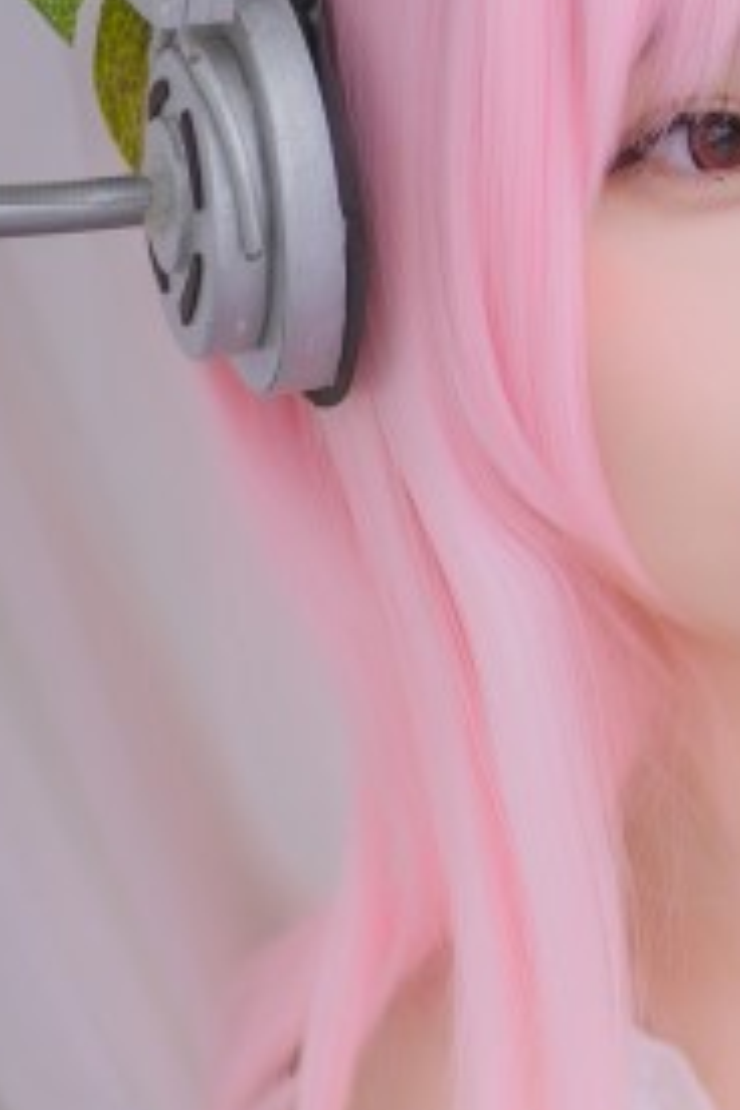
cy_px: 1335
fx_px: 4686
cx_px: 1500
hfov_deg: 8.5
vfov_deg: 13.2
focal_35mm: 152
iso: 100
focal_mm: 35
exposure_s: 1/125
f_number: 2
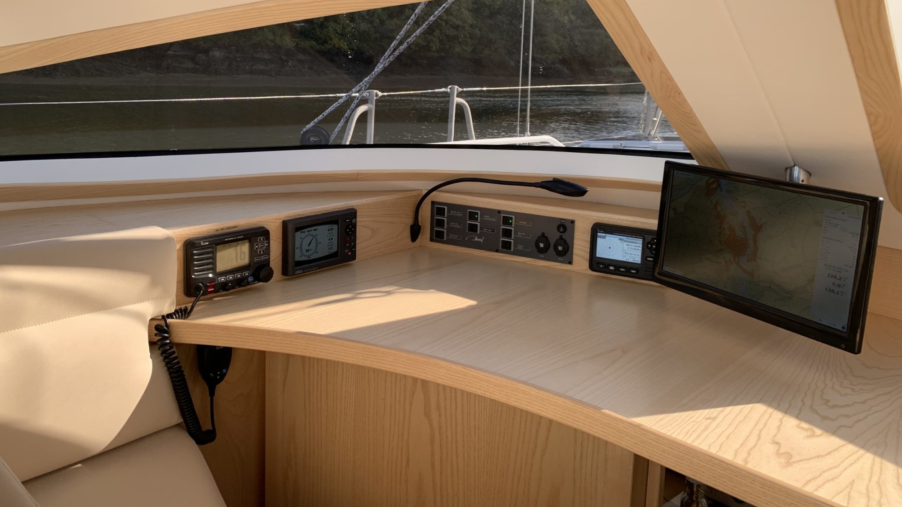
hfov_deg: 66.1
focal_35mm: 29
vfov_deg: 39.6
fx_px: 694
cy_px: 161
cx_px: 442
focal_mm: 4.25
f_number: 1.8
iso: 25
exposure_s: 1/278
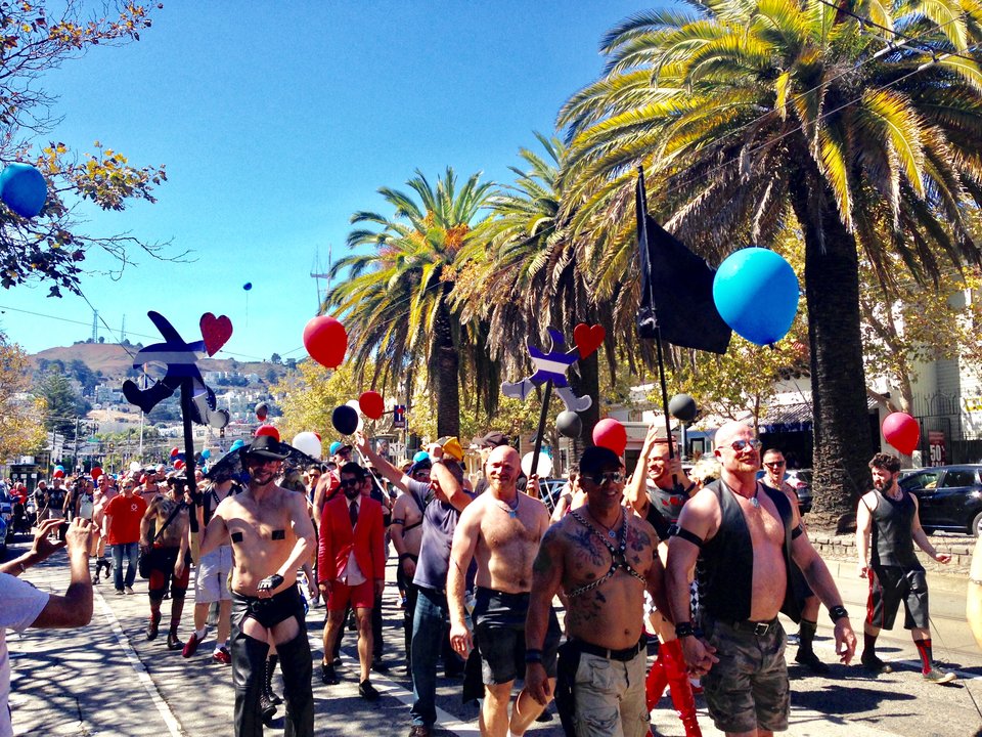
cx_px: 491
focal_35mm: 33
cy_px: 368
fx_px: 936
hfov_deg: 55.4
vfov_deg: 42.9
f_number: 2.4
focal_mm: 4.12
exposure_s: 1/903
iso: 50
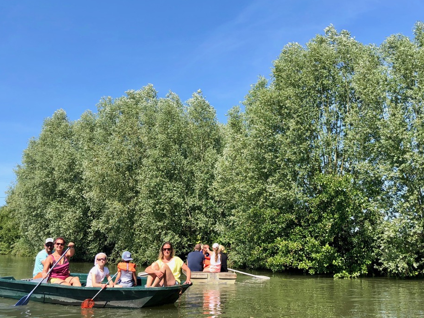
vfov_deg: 36.8
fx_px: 478
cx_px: 226
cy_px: 163
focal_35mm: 39
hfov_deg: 47.8
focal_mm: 4
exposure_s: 1/1372
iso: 20
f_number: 1.8
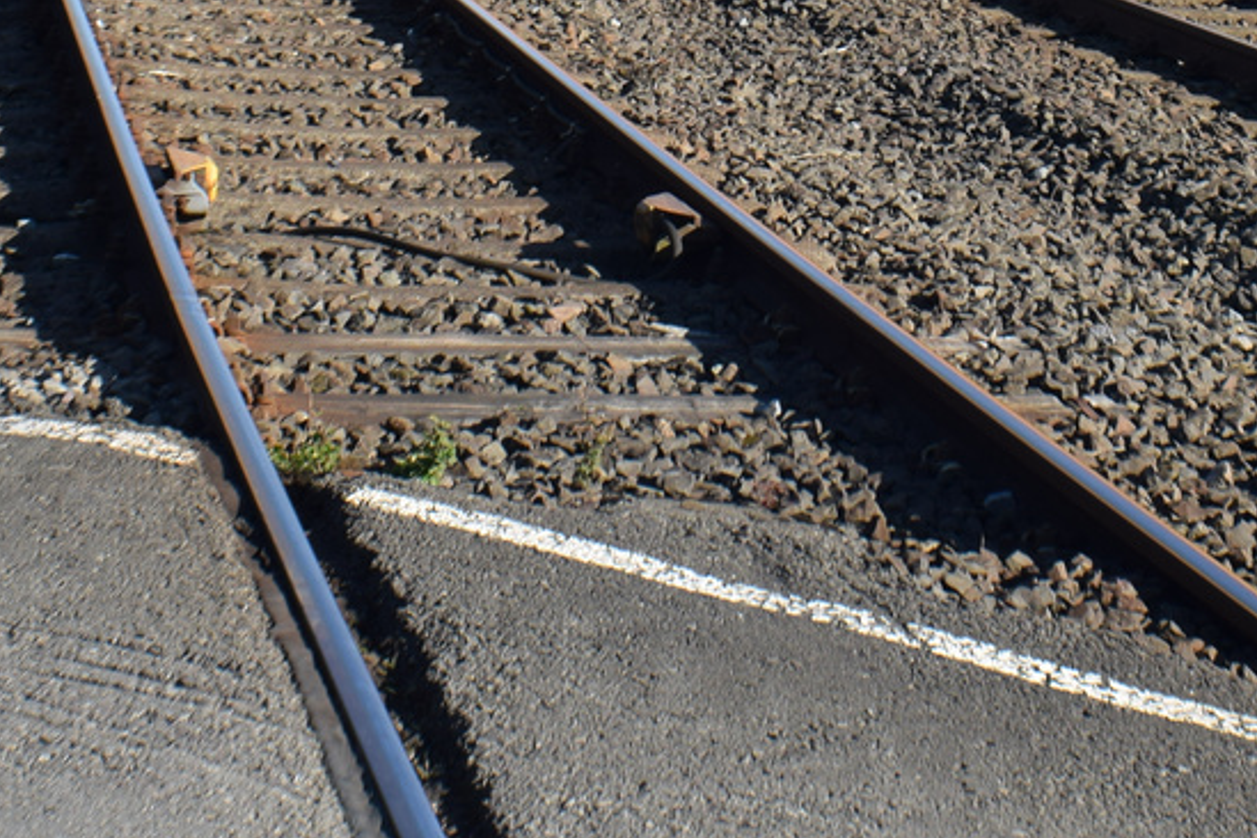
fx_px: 4486
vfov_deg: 10.5
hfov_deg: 15.9
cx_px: 824
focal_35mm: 128
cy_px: -231
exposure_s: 1/320
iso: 200
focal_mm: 29
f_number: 9
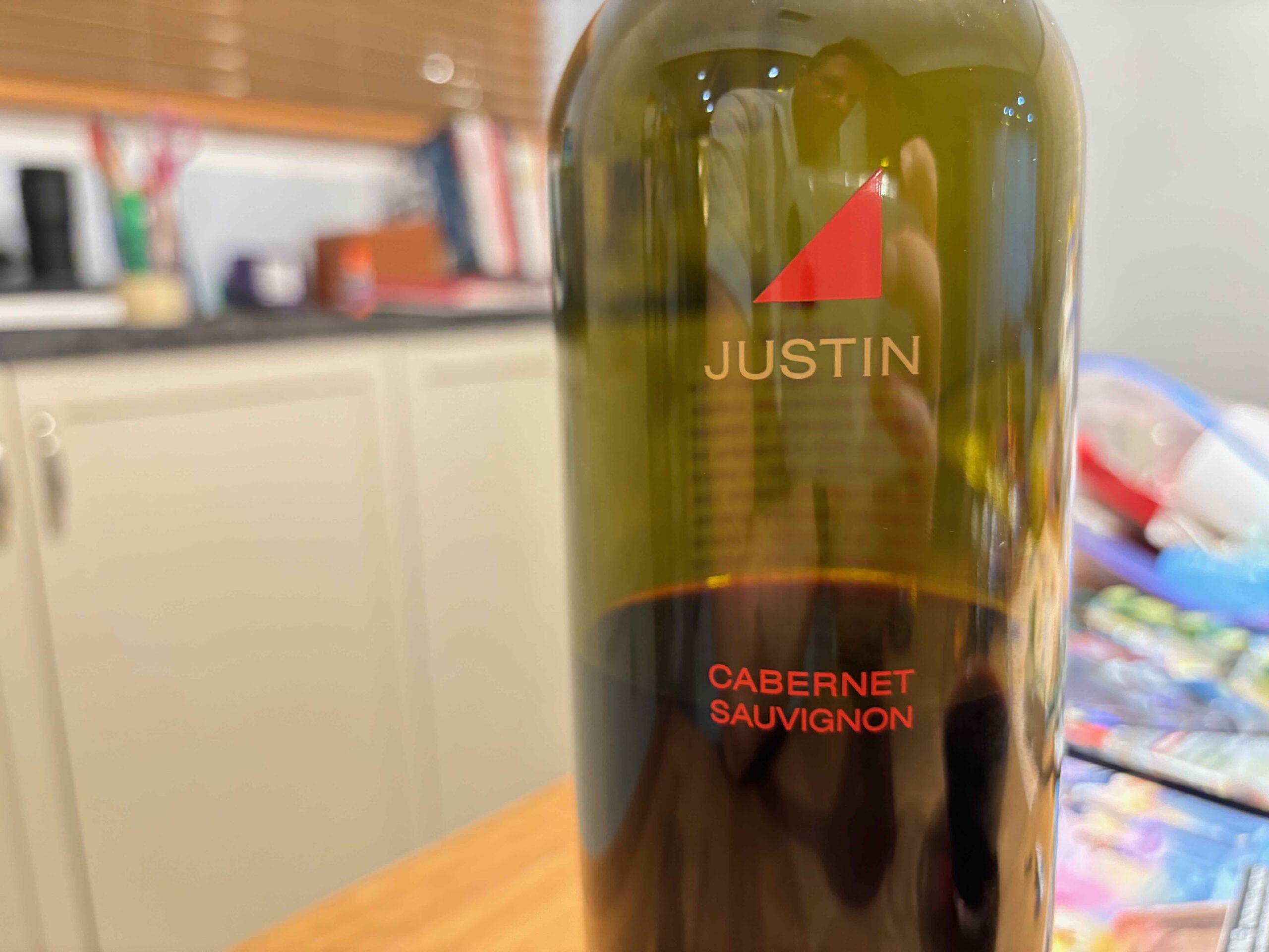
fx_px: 953
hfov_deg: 67.3
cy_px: 476
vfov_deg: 53.1
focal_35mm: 26
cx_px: 634
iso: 500
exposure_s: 1/30
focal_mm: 5.96
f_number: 1.6
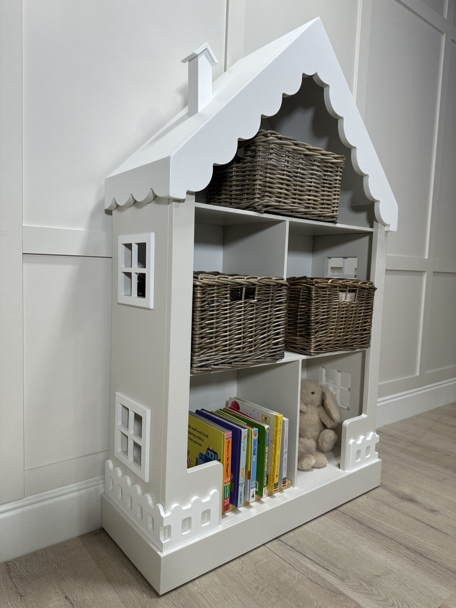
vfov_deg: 71.6
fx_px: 422
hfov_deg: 56.8
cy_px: 304
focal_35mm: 24
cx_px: 228
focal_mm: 6.86
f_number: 1.78
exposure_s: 1/672
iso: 80
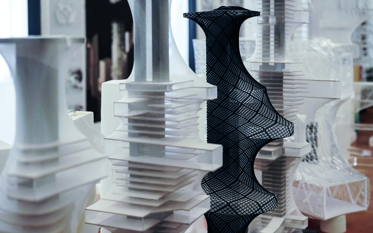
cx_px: 189
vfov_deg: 24.0
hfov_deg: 37.5
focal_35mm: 54
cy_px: 107
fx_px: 549
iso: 3200
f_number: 5.6
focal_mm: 52
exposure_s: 1/400
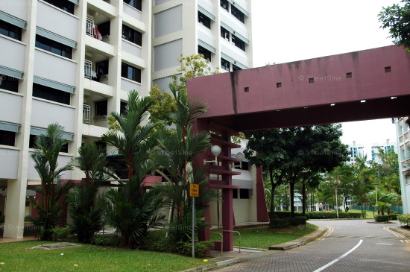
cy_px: 136
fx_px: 409
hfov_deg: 53.2
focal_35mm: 36
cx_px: 205
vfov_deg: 36.8
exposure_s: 1/400
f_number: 5
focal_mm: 24
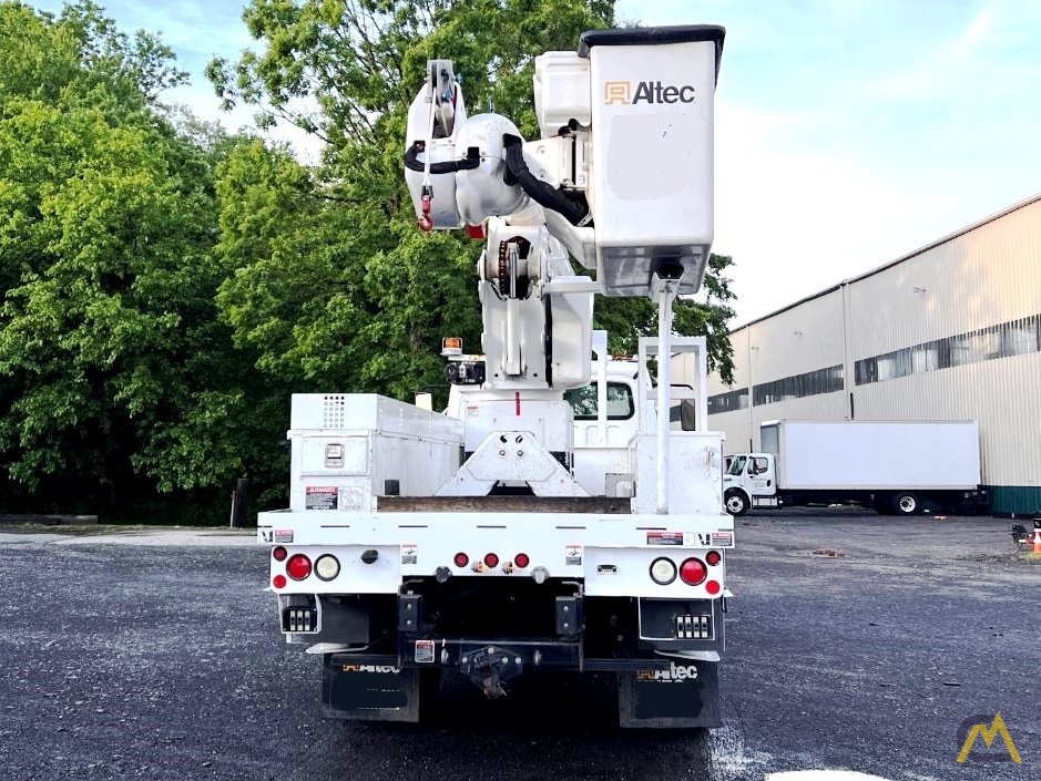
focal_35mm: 26
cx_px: 520
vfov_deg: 53.1
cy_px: 390
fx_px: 782
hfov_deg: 67.3
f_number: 1.5
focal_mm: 5.7
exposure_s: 1/1135
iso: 50
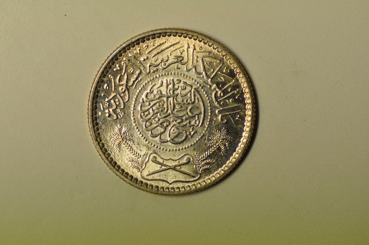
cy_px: 122
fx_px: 921
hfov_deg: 22.6
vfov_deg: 15.2
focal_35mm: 90
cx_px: 184
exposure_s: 1/400
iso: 400
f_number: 5
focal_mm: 60
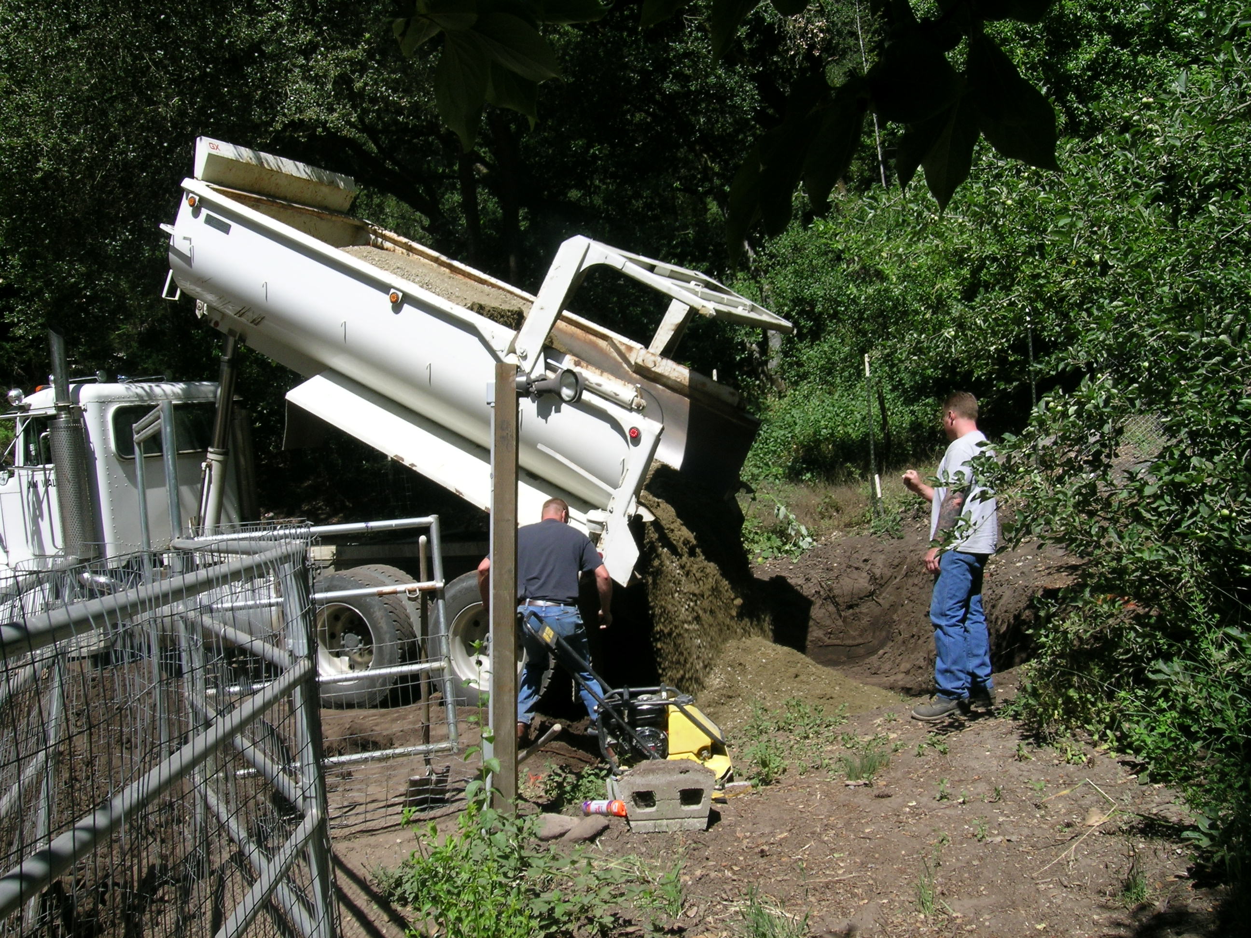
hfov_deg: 58.4
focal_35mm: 31
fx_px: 1120
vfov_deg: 45.4
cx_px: 626
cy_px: 469
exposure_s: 1/222
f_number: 6.5
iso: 50
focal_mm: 6.5
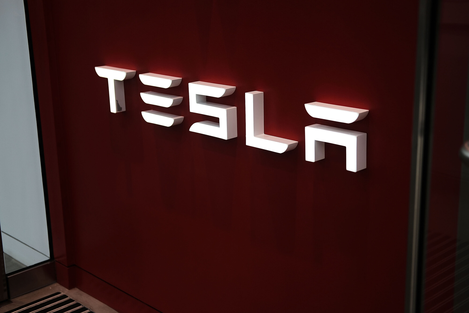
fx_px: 690
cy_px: 156
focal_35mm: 53
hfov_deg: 37.5
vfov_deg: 25.5
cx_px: 234
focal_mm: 35
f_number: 2
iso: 200
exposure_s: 1/300
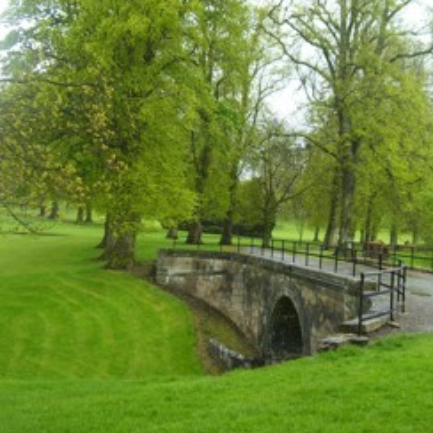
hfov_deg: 32.7
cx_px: 244
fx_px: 736
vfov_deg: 32.7
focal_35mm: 52
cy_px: 177
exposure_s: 1/500
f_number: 2.7
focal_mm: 6
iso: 80
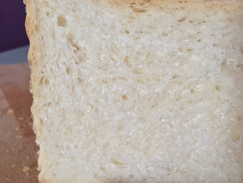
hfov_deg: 61.7
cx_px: 122
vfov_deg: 48.2
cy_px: 92
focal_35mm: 29
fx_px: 204
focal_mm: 4.15
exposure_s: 1/33
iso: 80
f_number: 2.2
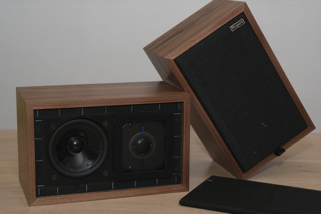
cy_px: 107
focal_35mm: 71
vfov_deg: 19.2
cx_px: 160
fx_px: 633
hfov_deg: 28.5
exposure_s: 1/50
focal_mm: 47
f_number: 11
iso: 800
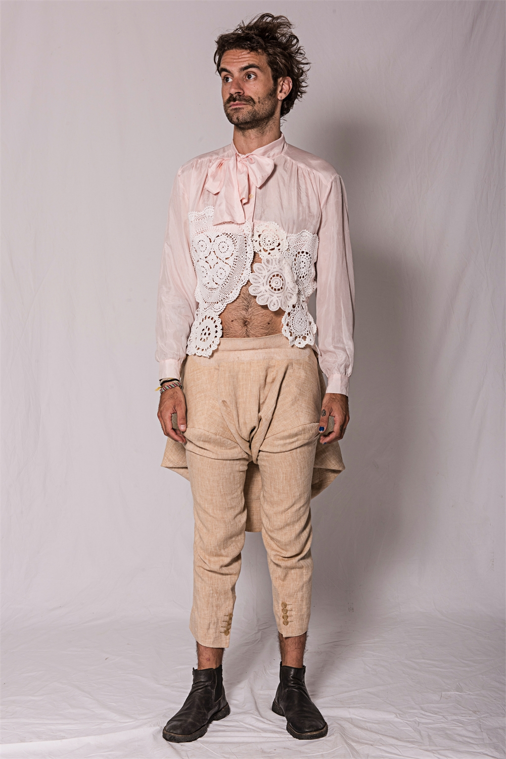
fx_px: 1180
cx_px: 253
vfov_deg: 35.6
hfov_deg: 24.2
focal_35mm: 56
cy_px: 380
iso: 200
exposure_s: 1/160
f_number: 13
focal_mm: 56
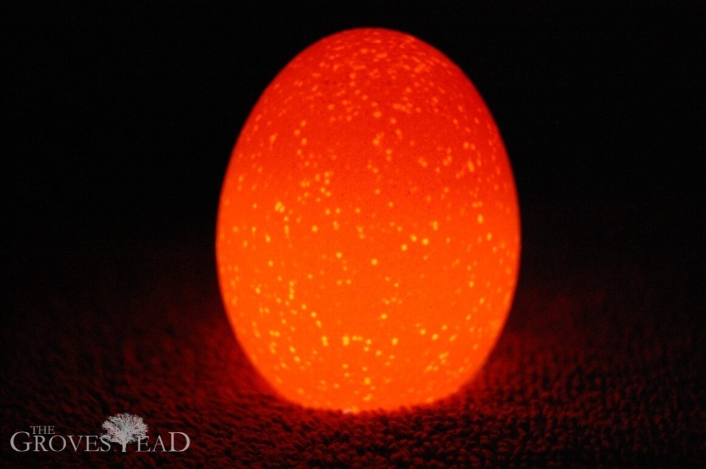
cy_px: 234
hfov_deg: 28.1
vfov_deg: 18.9
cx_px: 353
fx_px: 1411
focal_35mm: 72
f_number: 5.6
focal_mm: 48
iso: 1400
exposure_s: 1/8
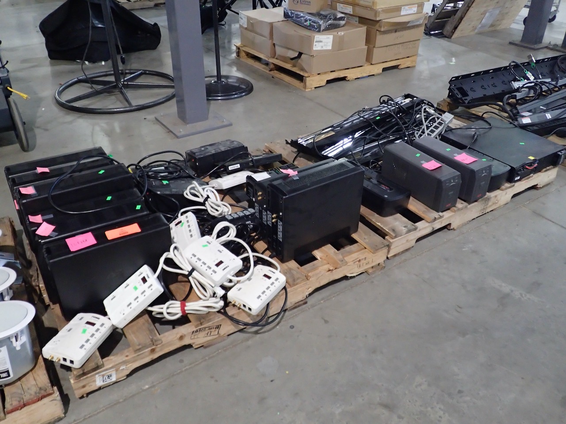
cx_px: 283
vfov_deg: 46.8
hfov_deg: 60.0
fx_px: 491
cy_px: 212
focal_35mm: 30
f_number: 2.3
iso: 640
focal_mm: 5.5
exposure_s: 1/30
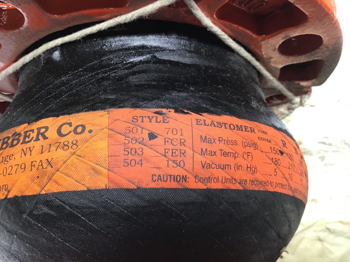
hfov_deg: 58.4
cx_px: 175
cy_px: 131
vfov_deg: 45.4
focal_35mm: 31
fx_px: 313
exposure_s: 1/30
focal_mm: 3.3
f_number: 2.4
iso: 32
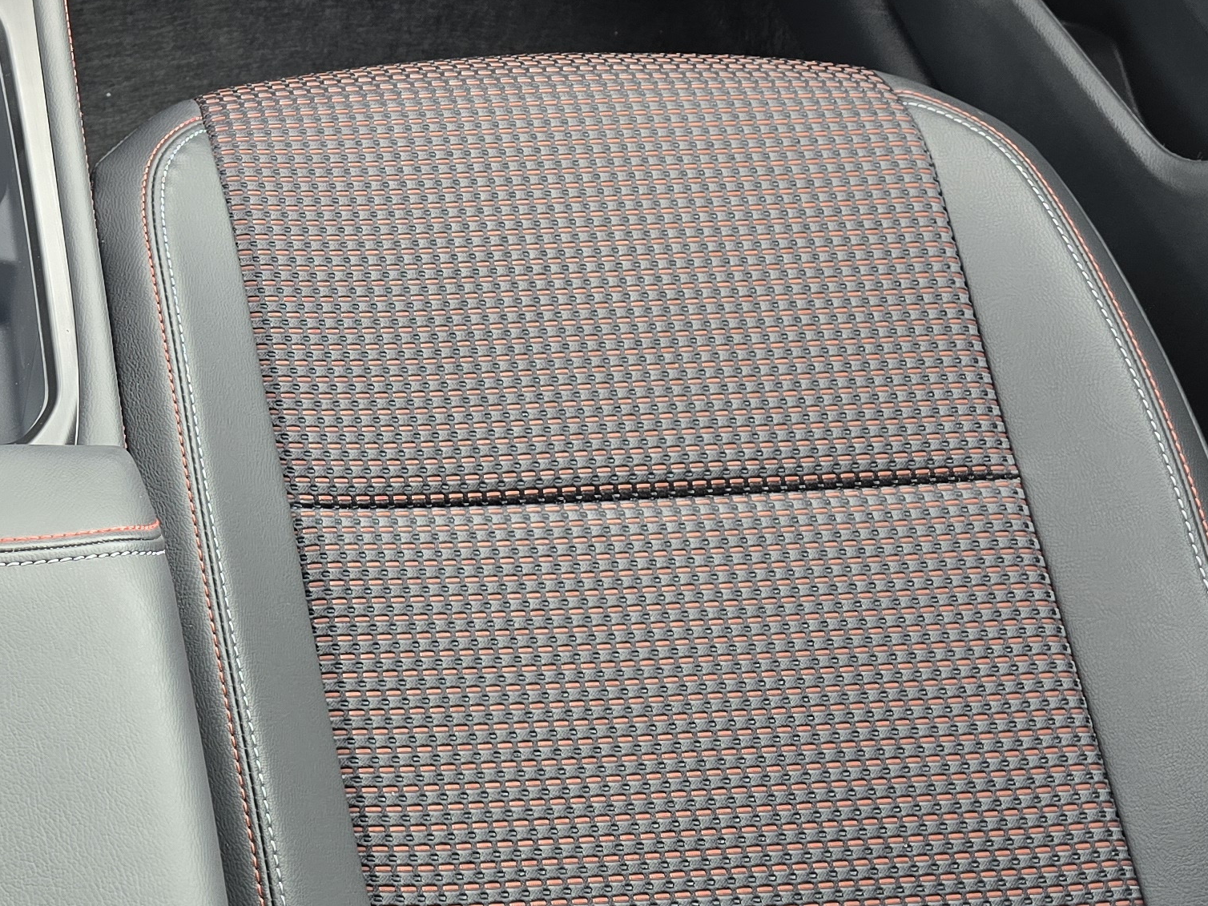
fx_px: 2129
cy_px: -116
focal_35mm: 61
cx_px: -155
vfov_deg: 22.5
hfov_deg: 28.5
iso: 32
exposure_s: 1/50.2
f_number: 1.7
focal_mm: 6.3
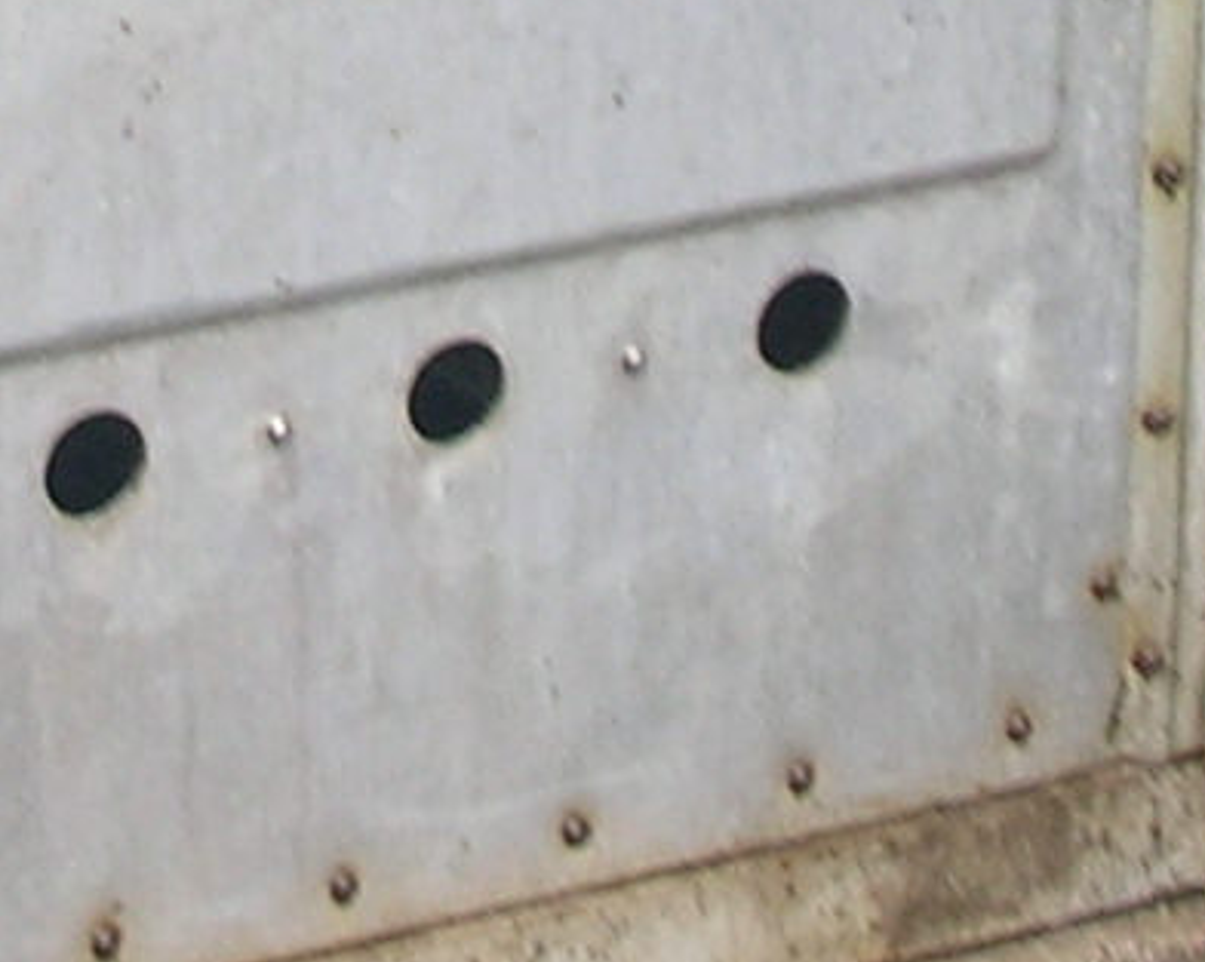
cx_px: 267
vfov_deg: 6.7
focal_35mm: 226
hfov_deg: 8.5
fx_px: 8054
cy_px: -793
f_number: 3
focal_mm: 5.8
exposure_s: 1/49.4
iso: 50
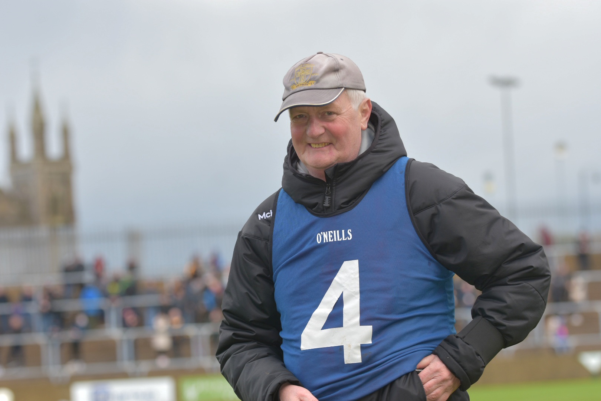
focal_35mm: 174
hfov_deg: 11.8
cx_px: 300
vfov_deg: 7.9
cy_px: 200
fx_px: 2905
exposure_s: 1/250
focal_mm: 116
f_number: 4
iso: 100
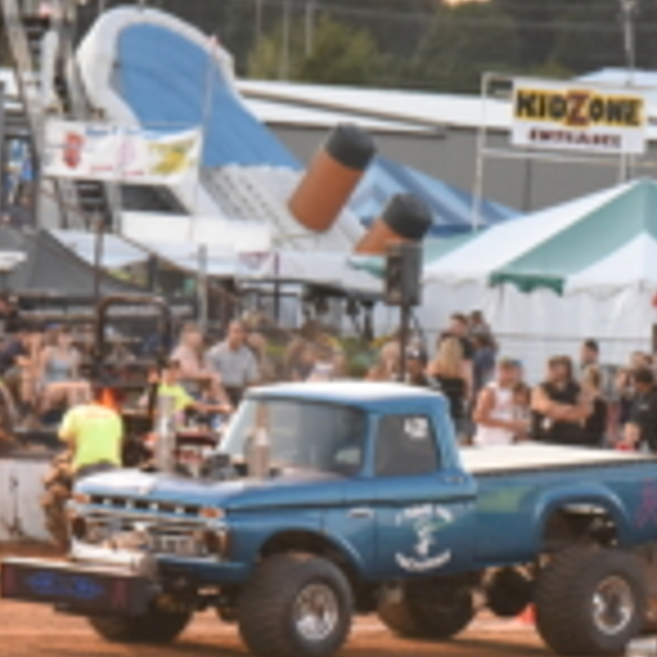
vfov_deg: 4.3
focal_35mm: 408
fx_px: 8761
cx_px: 410
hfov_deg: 4.3
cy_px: 547
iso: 7200
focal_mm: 175
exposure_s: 1/400
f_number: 5.6
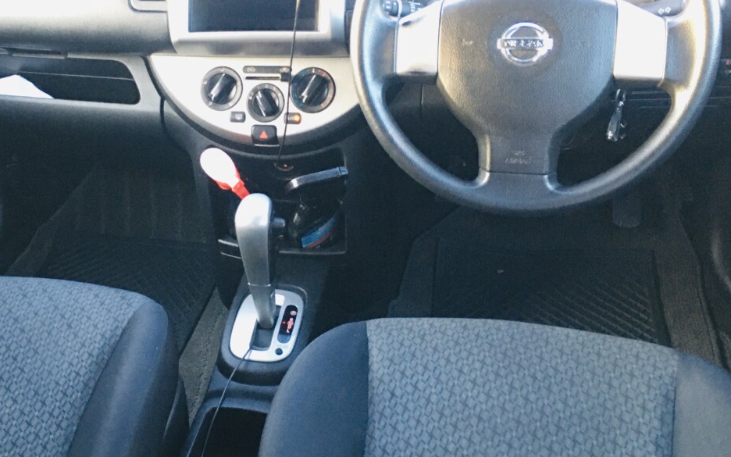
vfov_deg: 27.9
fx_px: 916
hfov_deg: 42.8
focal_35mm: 46
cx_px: 237
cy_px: 185
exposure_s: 1/8
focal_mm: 4.15
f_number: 2.2
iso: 100
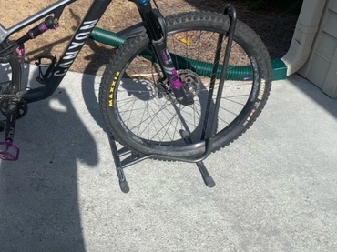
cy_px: 69
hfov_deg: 39.7
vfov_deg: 31.7
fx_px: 438
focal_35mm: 45
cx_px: 49
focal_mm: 4.25
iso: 25
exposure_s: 1/2309
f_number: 1.8
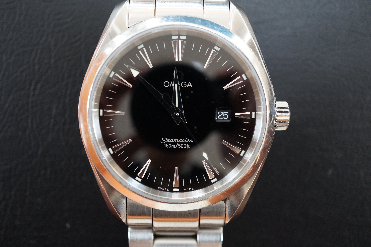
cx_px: 186
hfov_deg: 43.6
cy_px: 124
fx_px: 463
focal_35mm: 45
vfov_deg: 29.8
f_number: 4
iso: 1000
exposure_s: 1/60
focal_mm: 30
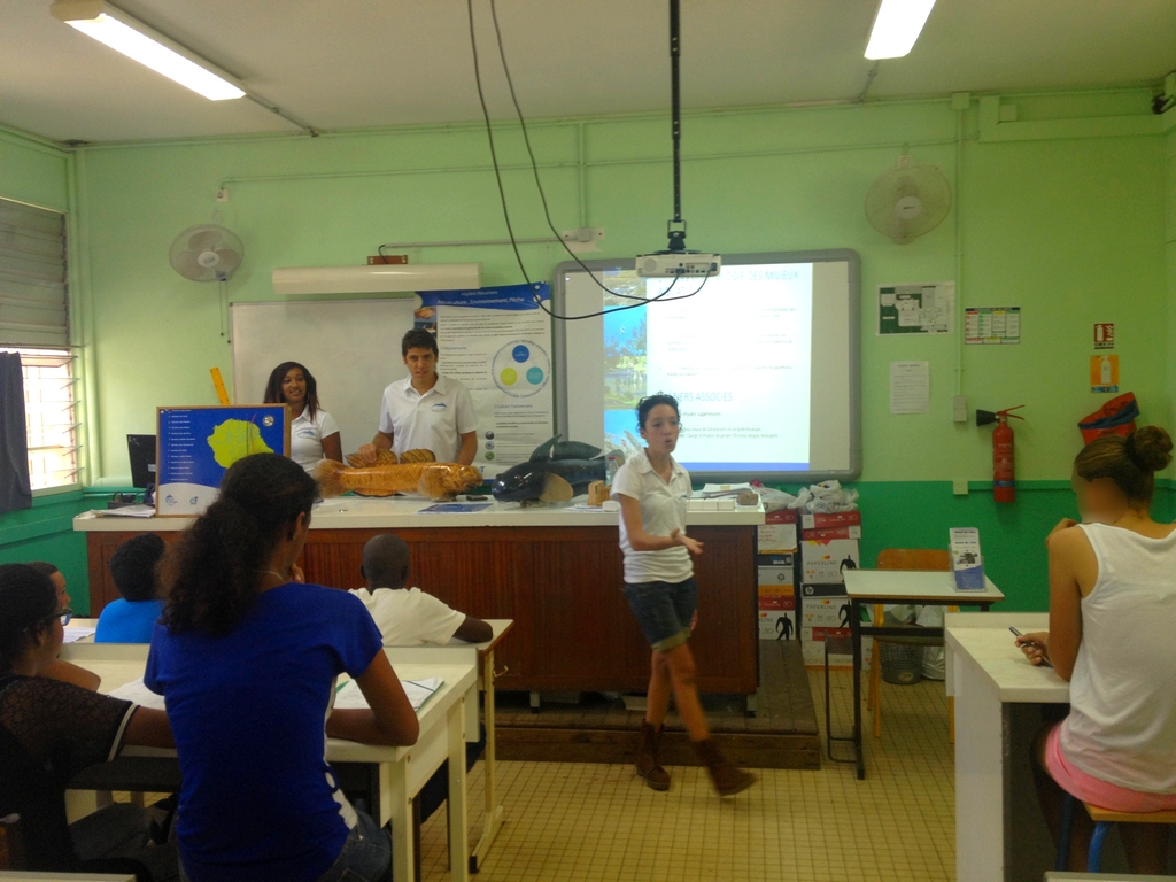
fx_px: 1189
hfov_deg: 52.6
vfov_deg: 40.7
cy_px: 441
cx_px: 588
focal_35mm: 35
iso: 50
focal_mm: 4.28
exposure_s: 1/20
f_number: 2.4
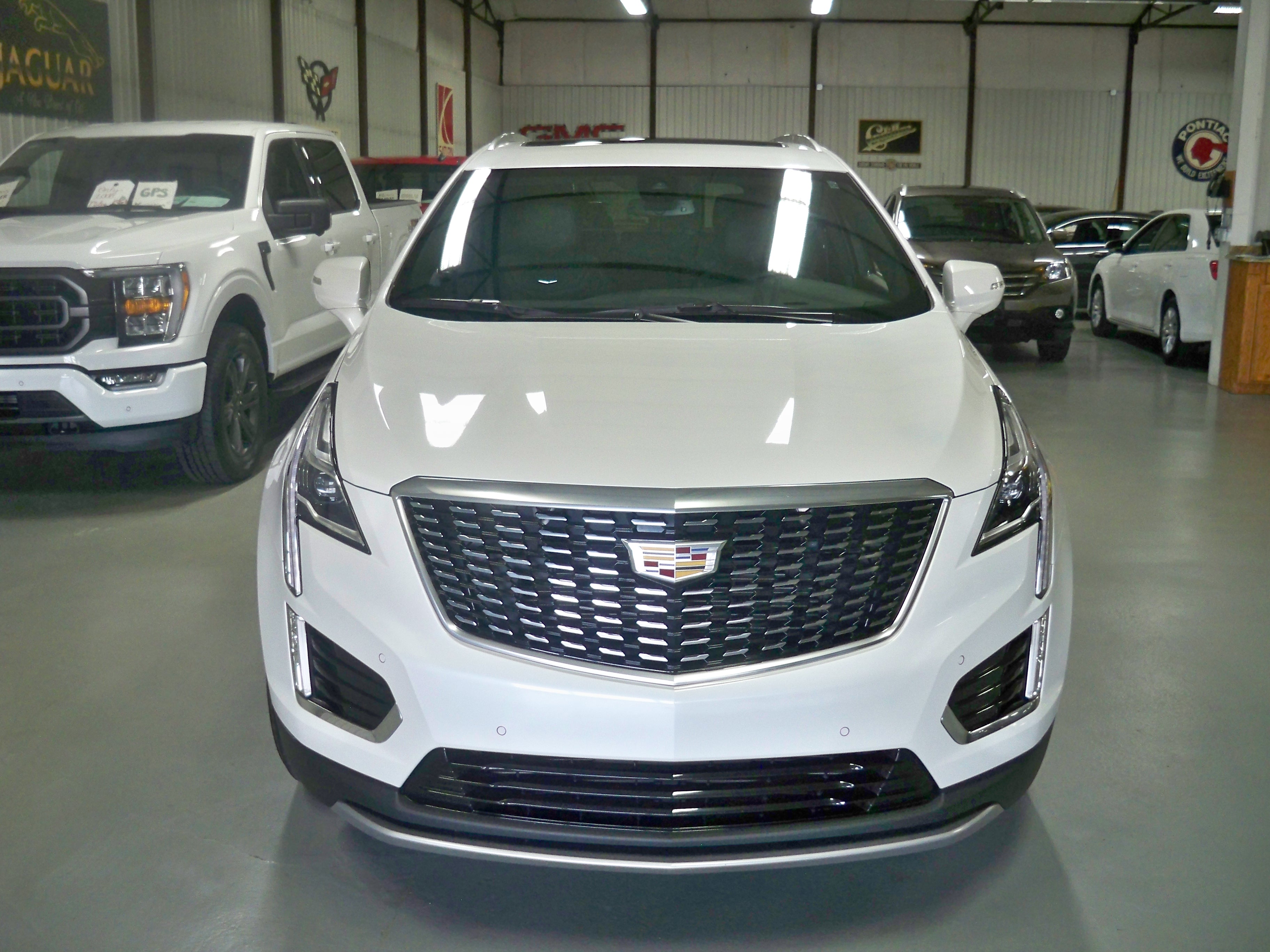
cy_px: 476
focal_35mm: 35
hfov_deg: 52.6
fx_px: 1284
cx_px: 635
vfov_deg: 40.7
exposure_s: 1/60
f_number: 3.1
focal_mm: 6.3
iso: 250
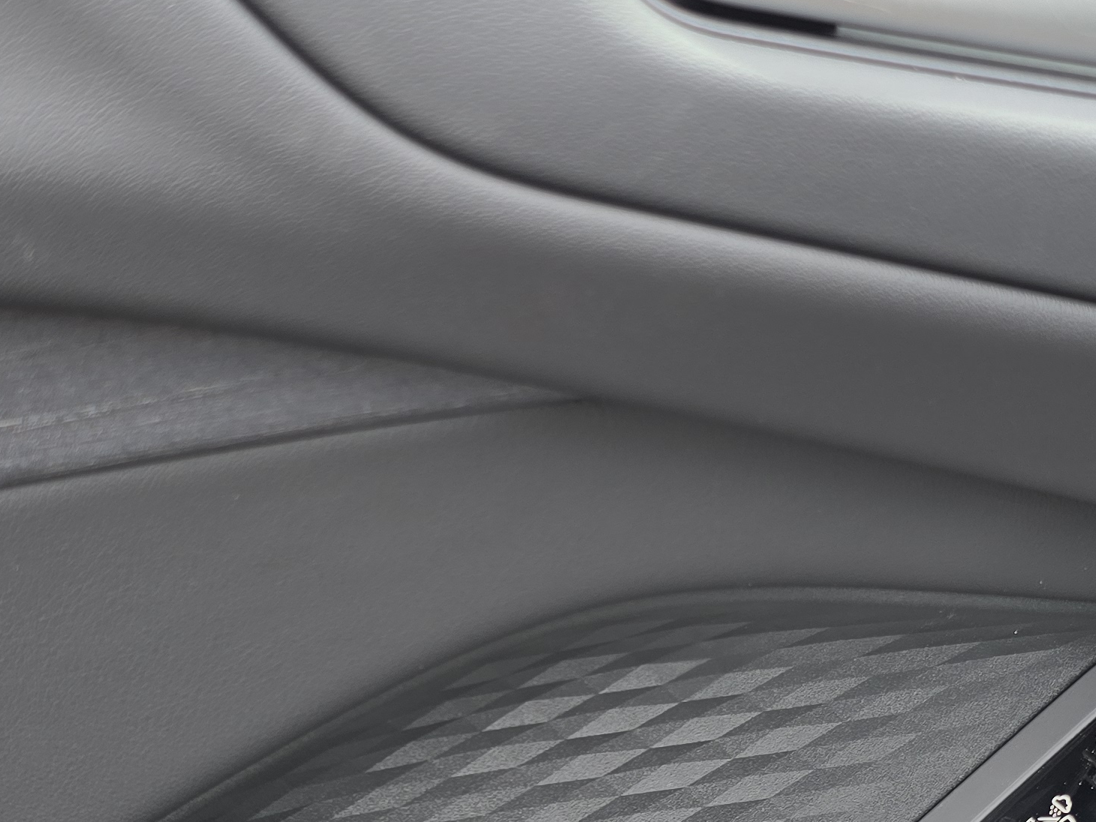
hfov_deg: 30.7
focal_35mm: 63
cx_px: 460
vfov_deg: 23.1
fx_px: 1995
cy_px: 579
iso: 25
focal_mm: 6.3
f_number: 1.7
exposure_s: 1/180
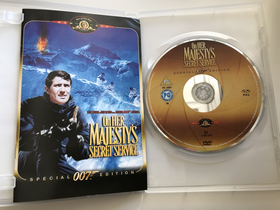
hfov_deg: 63.4
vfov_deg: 49.7
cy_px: 105
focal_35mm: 28
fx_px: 226
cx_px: 140
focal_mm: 3.99
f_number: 1.8
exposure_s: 1/30
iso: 32
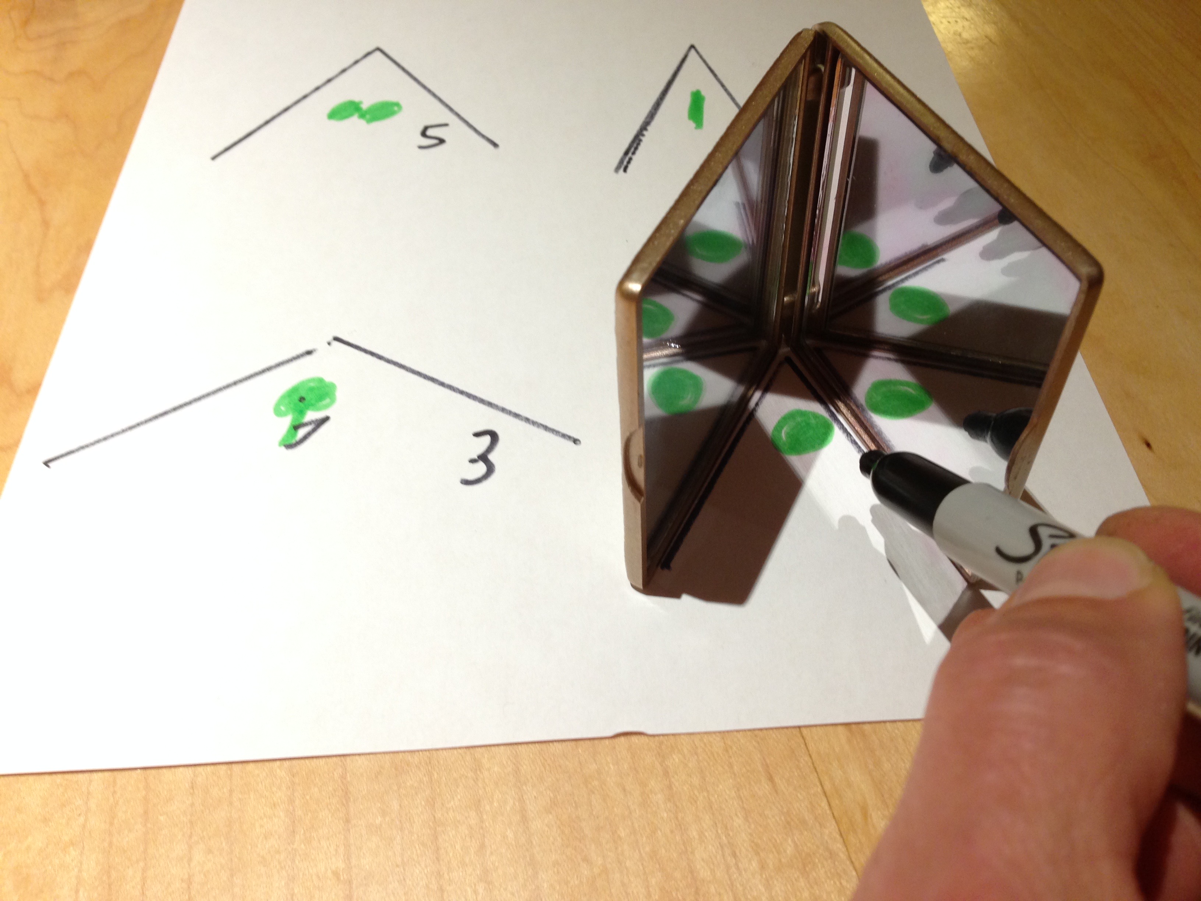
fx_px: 1145
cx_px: 600
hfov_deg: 55.4
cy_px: 450
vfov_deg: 42.9
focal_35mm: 33
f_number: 2.4
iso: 100
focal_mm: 4.12
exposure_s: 1/20
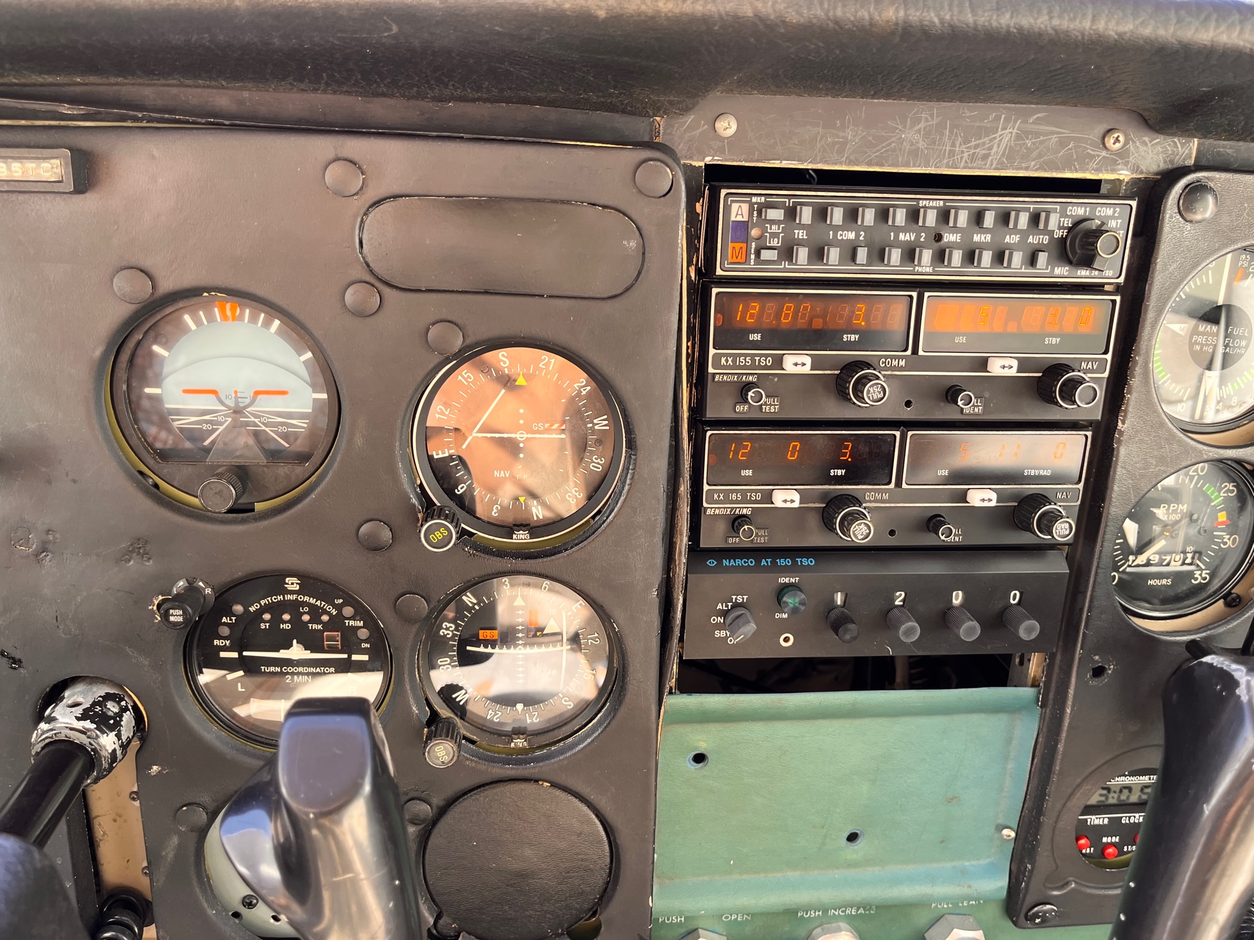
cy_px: 470
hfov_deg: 67.3
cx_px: 627
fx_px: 942
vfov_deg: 53.1
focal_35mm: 26
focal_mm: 5.1
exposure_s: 1/122
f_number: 1.6
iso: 50
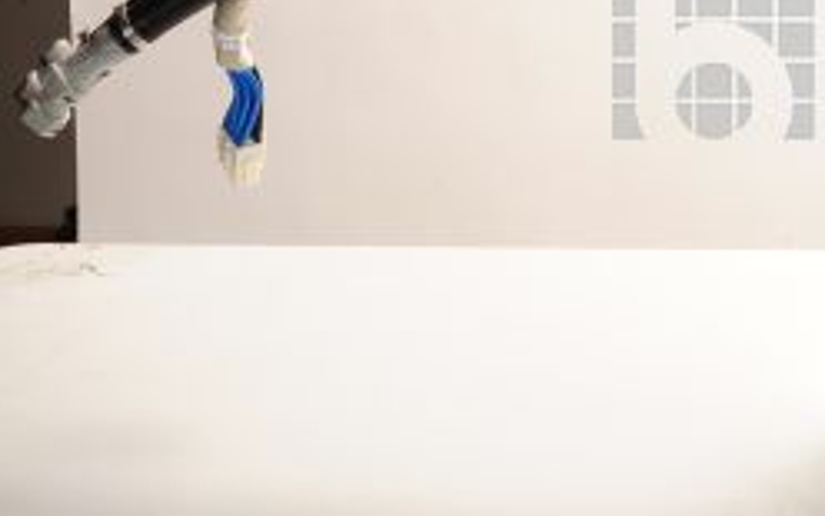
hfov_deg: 16.4
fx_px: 2766
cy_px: 62
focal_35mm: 123
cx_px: 945
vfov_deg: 10.6
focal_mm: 50
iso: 320
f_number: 14
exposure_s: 1/160
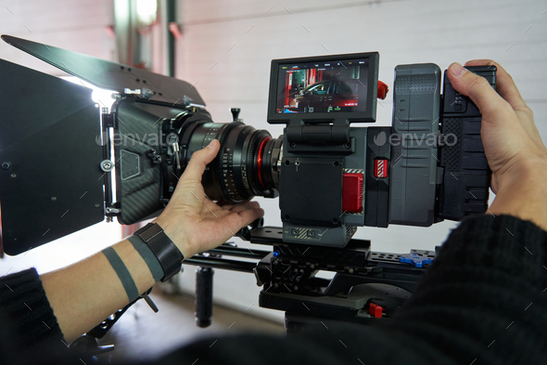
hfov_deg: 73.8
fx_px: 365
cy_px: 182
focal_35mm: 24
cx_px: 274
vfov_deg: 53.1
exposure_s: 1/80
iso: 1000
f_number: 4
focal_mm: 24
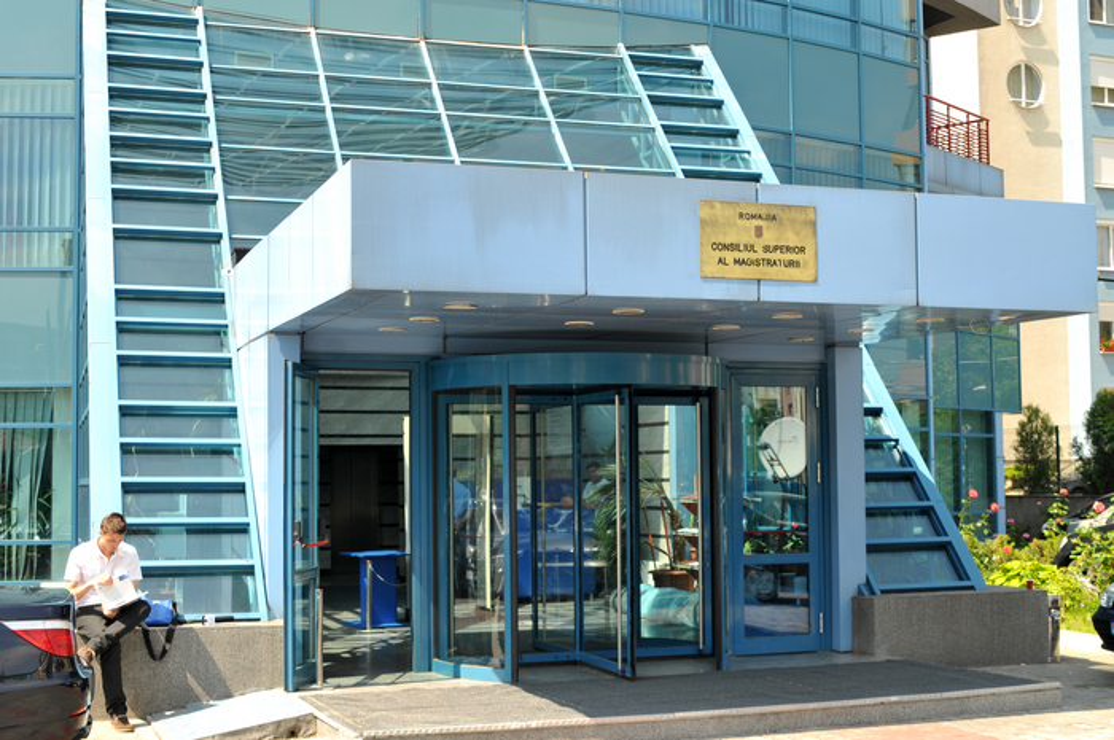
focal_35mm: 48
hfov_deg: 41.2
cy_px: 370
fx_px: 1484
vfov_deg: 28.0
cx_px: 557
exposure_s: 1/160
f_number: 8
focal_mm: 32
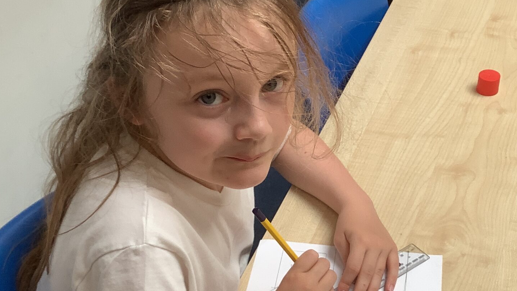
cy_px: 205
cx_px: 293
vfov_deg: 20.0
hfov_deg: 34.8
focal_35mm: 60
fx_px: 823
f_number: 2.4
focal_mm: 3.3
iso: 40
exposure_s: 1/120
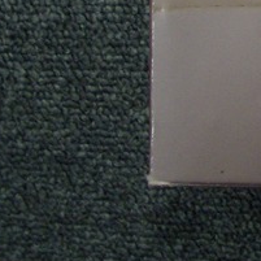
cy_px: -201
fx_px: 1262
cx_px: 521
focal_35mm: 148
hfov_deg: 10.8
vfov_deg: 11.1
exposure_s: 1/50
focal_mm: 5.8
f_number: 2.6
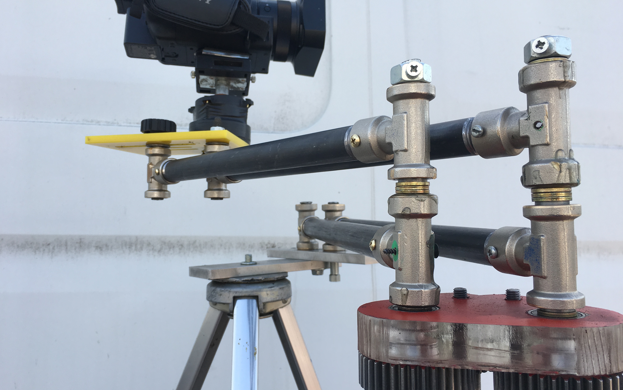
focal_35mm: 31
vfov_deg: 40.6
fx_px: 526
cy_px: 196
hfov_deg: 61.2
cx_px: 311
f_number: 2.2
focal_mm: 4.15
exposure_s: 1/545
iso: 25
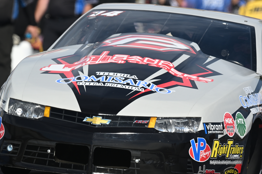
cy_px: 113
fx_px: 5536
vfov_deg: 1.8
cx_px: 156
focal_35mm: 761
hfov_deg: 2.7
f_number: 9
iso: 250
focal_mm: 500
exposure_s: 1/1600
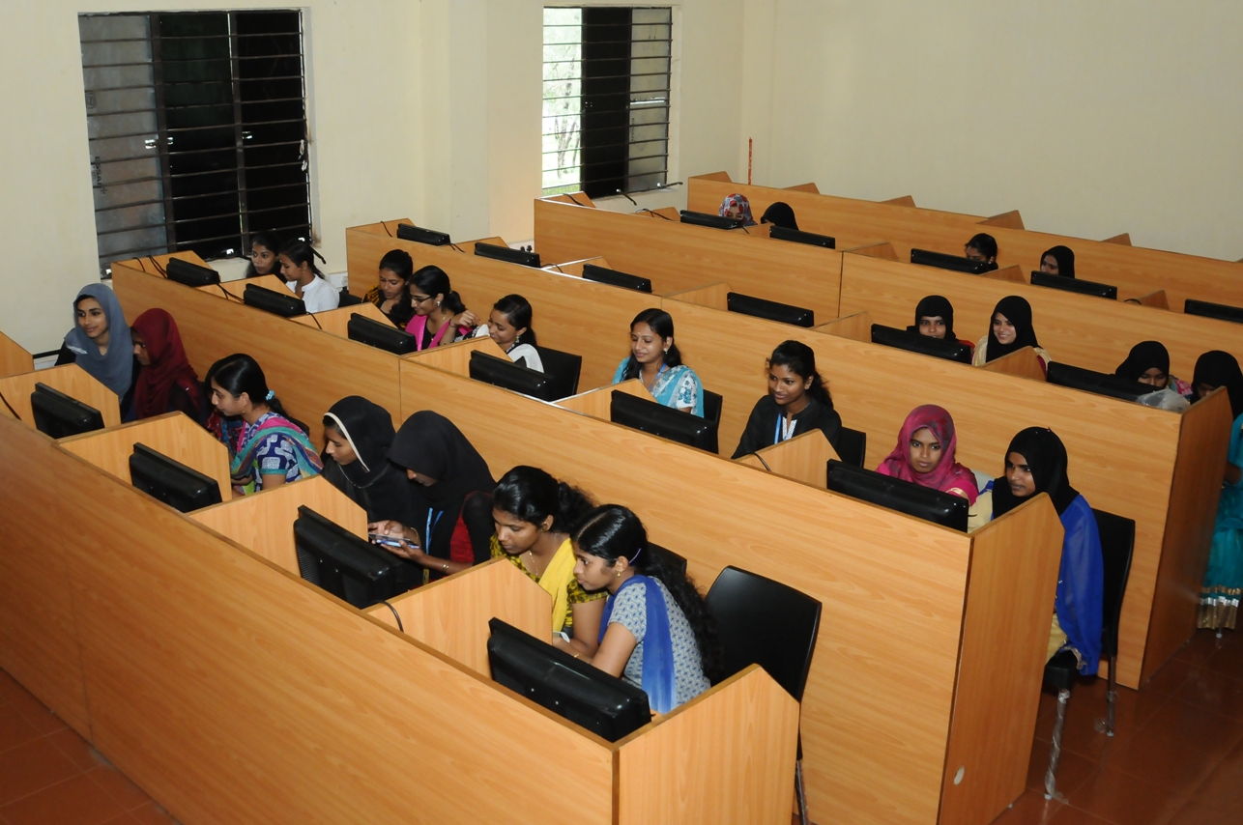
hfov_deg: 53.2
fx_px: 1241
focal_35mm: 36
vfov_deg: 36.8
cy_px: 412
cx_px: 622
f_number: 5.6
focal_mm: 24
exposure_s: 1/100
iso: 2000
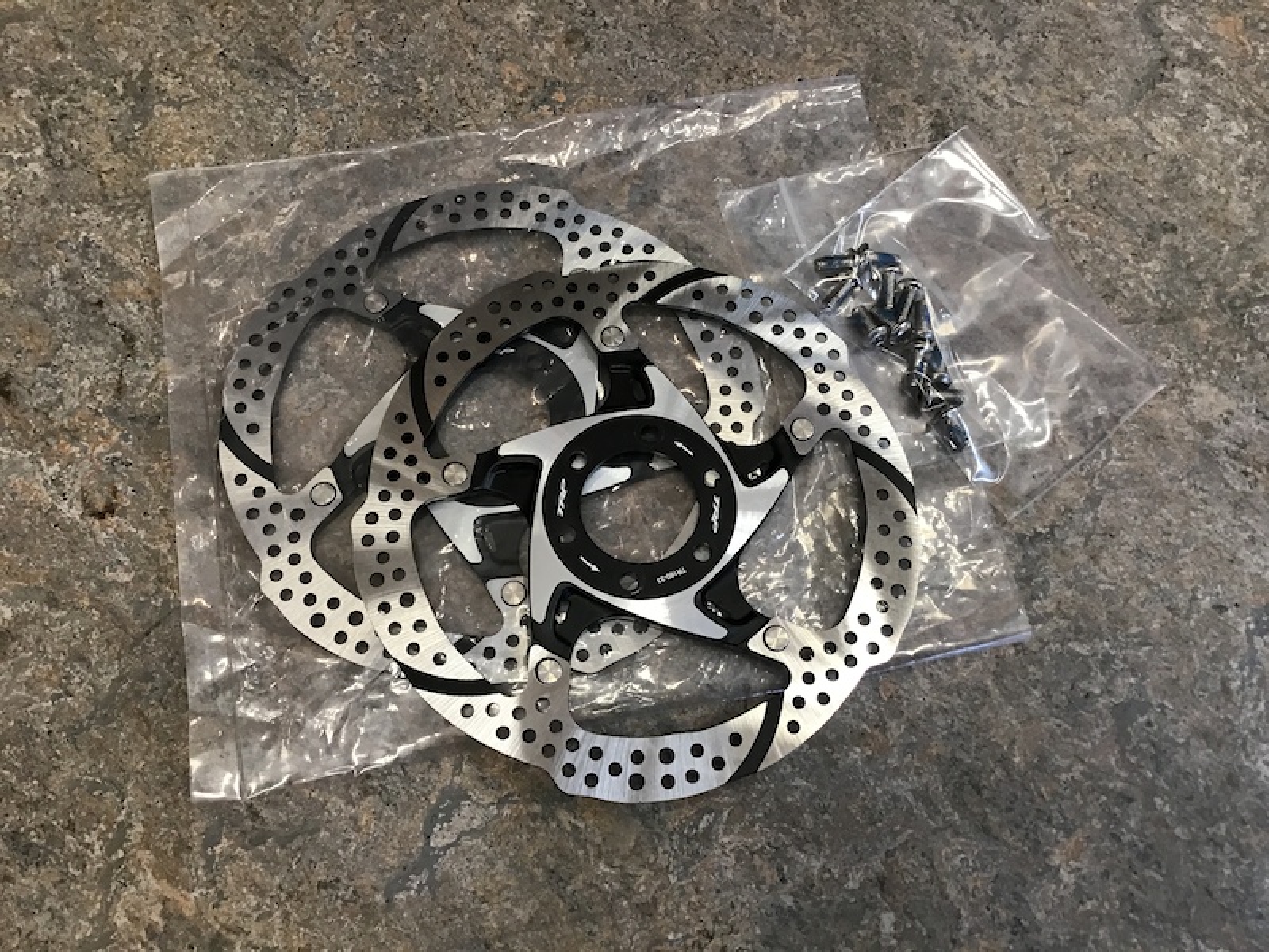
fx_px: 1136
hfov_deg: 58.4
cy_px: 476
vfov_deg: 45.4
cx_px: 634
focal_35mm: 31
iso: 80
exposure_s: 1/30
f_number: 2.4
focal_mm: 3.3
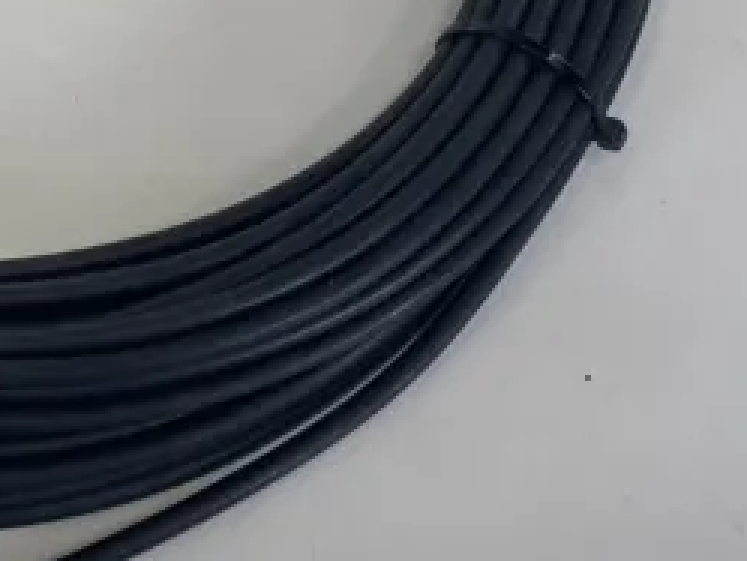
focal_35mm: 94
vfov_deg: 15.5
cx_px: -104
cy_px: 15
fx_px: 2029
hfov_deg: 19.8
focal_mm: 4.25
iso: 32
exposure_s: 1/267
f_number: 1.8
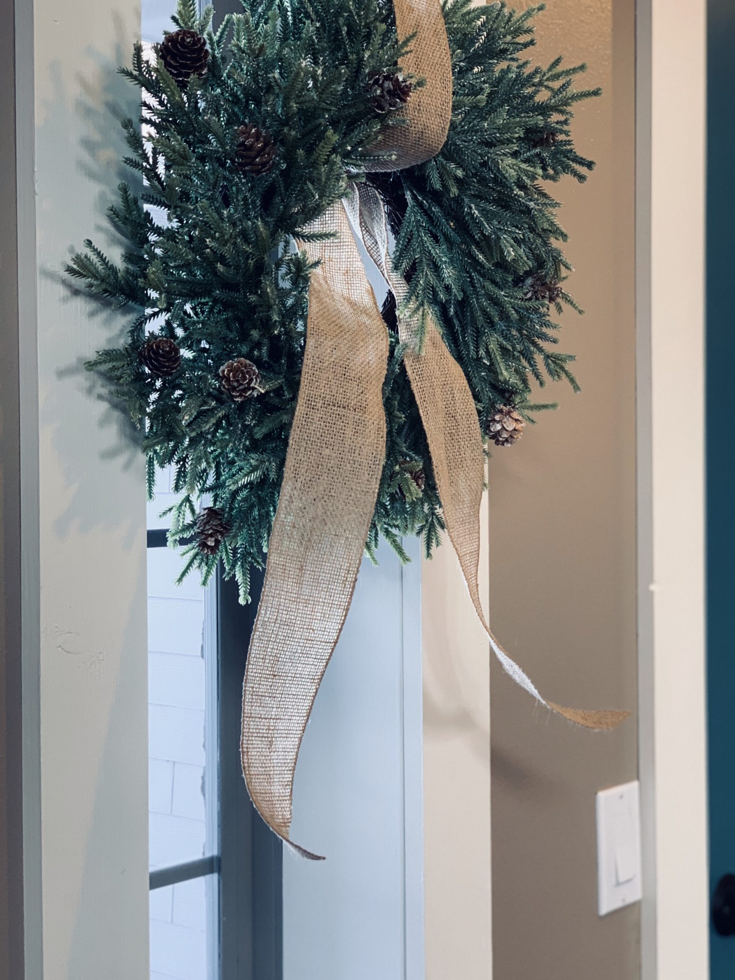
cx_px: 399
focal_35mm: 61
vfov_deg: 31.7
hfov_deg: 24.0
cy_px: 491
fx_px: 1727
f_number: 2.4
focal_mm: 6
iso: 125
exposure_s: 1/60
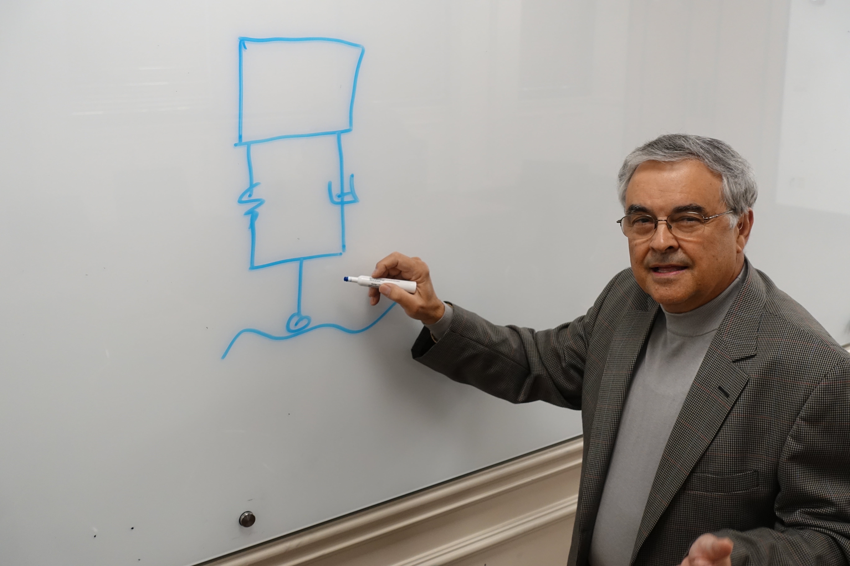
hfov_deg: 41.9
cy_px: 283
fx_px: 1110
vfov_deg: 28.6
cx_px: 425
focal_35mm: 47
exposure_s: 1/50
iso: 640
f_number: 2.8
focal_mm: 17.27
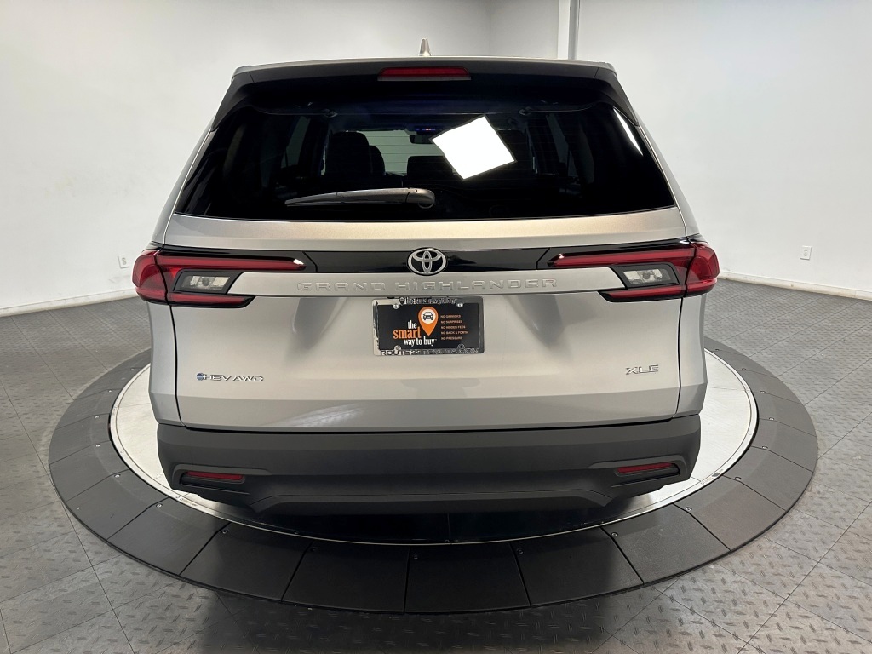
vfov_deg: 56.8
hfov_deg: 71.6
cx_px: 436
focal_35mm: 24
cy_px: 327
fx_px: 605
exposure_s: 1/60
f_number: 1.78
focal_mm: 6.86
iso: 320
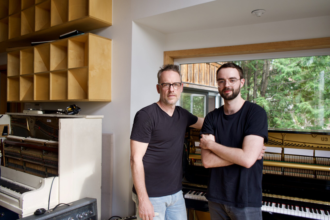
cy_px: 110
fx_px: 257
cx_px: 165
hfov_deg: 65.5
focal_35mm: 28
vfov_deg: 46.4
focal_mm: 28
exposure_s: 1/160
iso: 400
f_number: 4
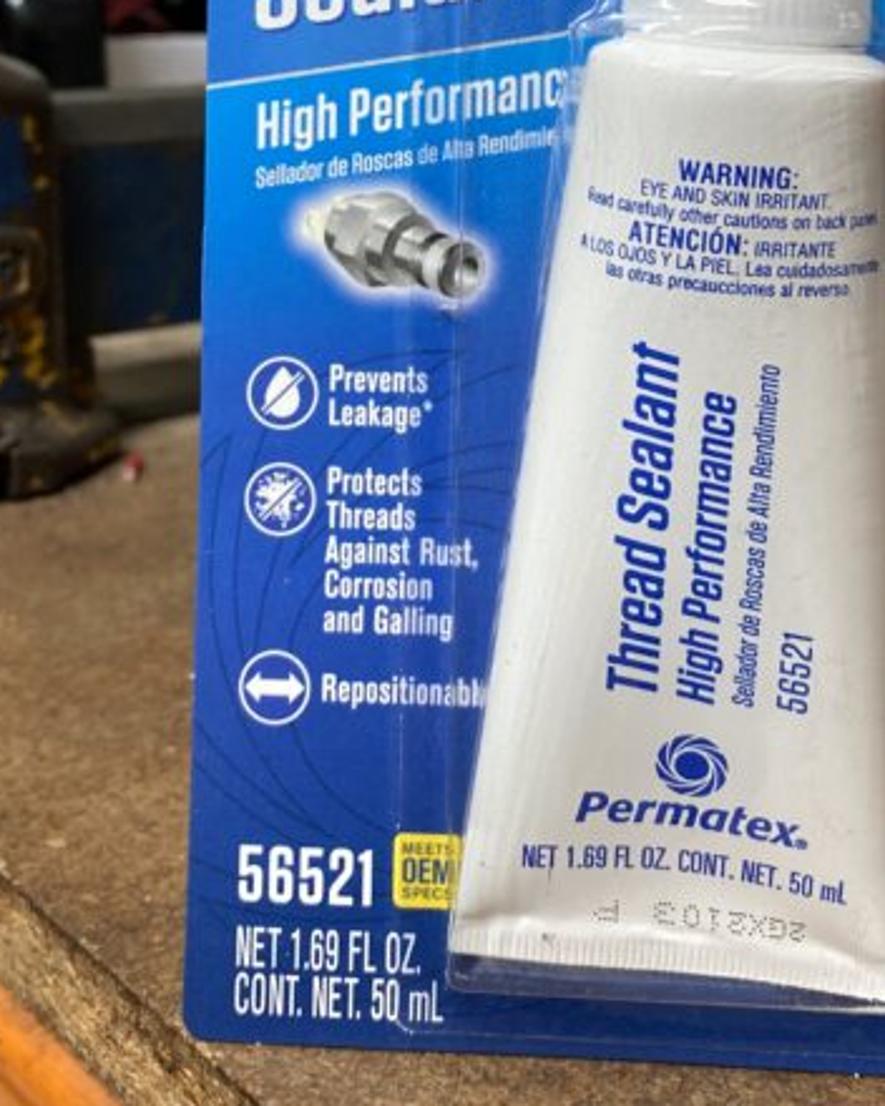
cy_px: 226
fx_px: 1932
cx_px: 606
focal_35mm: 59
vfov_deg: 31.2
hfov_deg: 25.6
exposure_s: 1/100
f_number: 1.8
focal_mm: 4.25
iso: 125
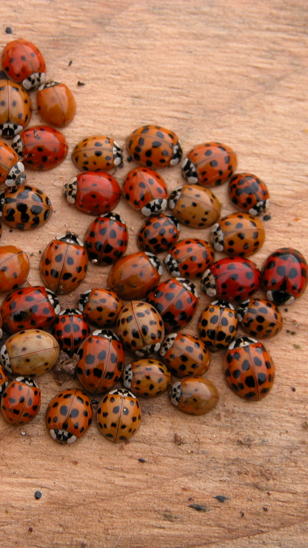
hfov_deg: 7.3
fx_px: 2411
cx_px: 56
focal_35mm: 166
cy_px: 274
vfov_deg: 13.0
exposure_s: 1/248
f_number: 4.2
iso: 100
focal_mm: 29.5
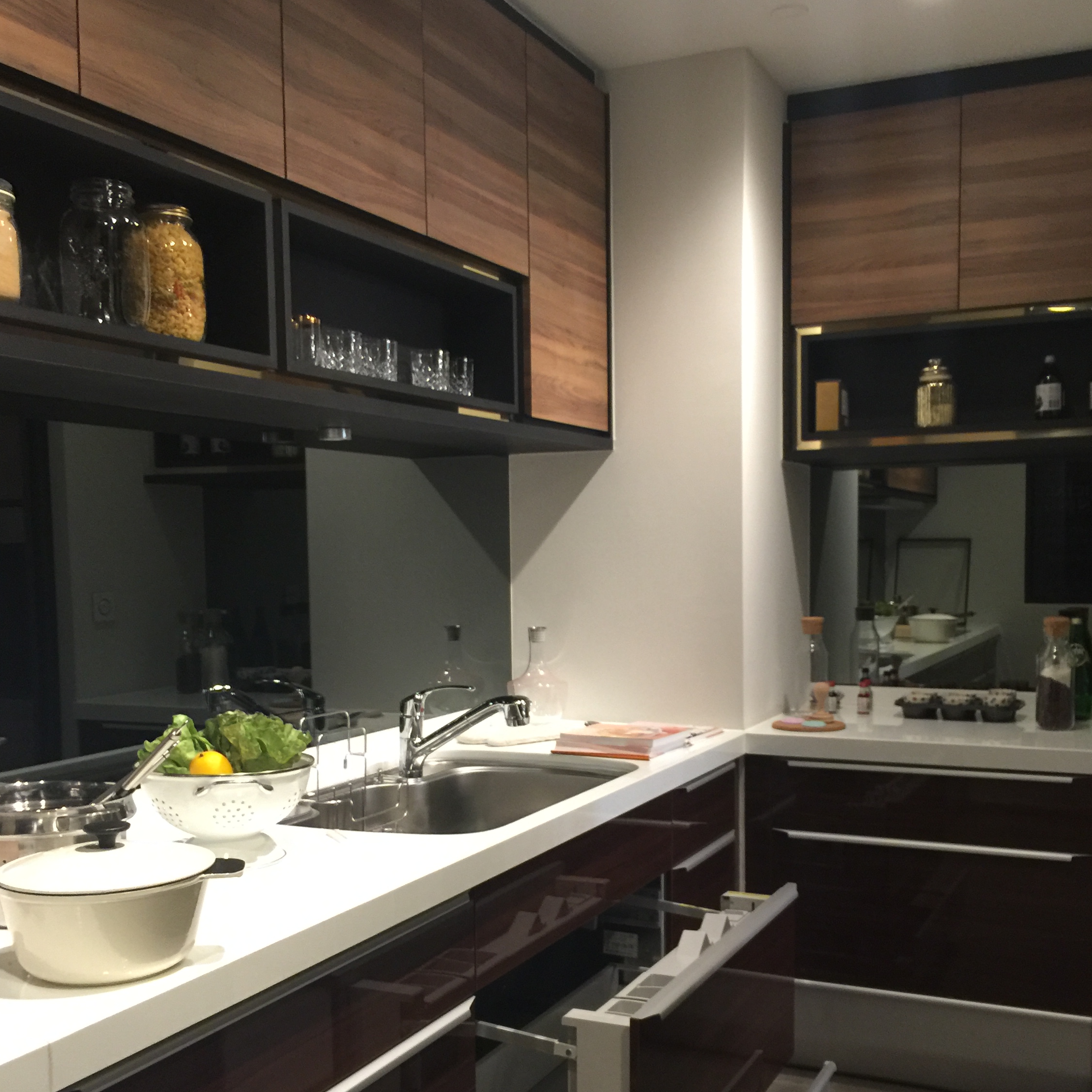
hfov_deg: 44.9
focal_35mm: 37
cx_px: 561
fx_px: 1321
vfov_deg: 44.7
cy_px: 649
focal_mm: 4.15
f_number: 2.2
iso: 100
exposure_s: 1/10
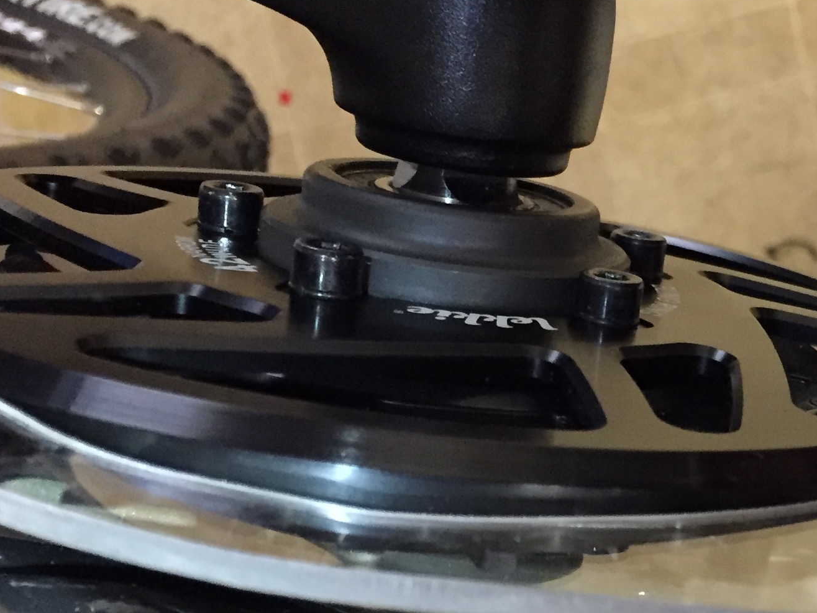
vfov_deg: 20.3
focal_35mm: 72
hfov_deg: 25.8
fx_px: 1699
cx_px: 793
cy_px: 459
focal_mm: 4.15
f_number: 2.2
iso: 320
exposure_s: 1/15
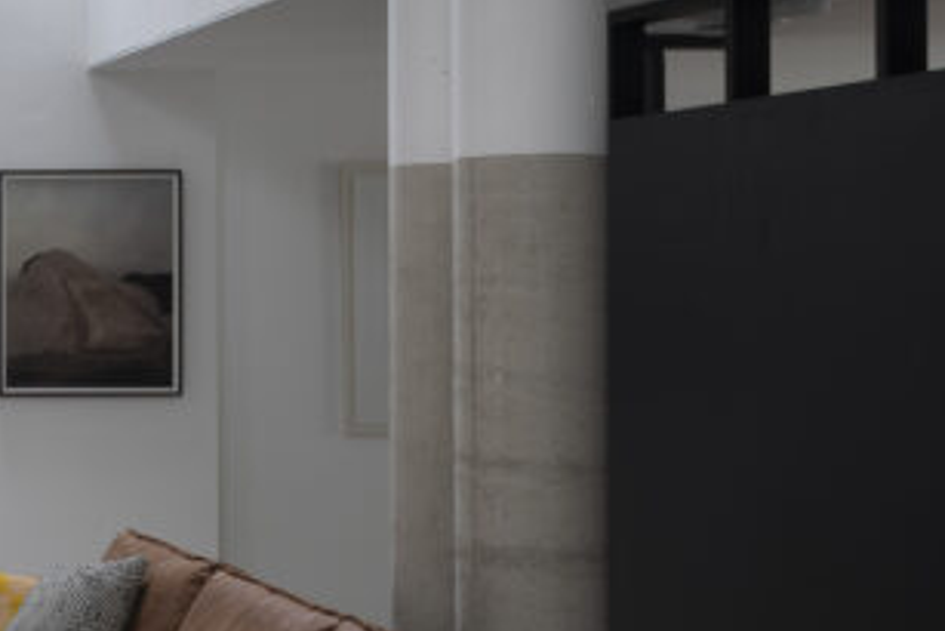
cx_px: -474
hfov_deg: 21.3
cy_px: 186
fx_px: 2101
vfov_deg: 17.0
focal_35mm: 80
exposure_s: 1/2
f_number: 13
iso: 50
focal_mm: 24
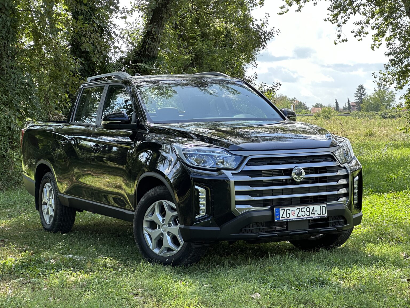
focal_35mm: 77
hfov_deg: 25.3
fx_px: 912
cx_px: 205
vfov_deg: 19.1
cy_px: 154
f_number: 2.8
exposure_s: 1/160
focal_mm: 9
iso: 32
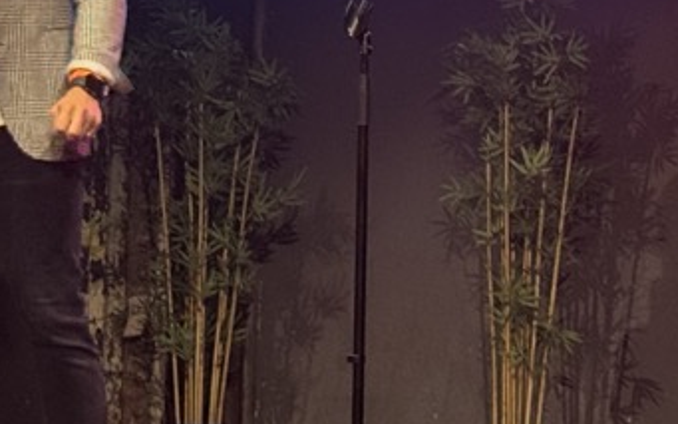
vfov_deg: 6.8
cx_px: 710
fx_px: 3529
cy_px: -197
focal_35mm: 191
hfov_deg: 10.9
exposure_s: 1/130
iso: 50
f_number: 1.78
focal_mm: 6.76
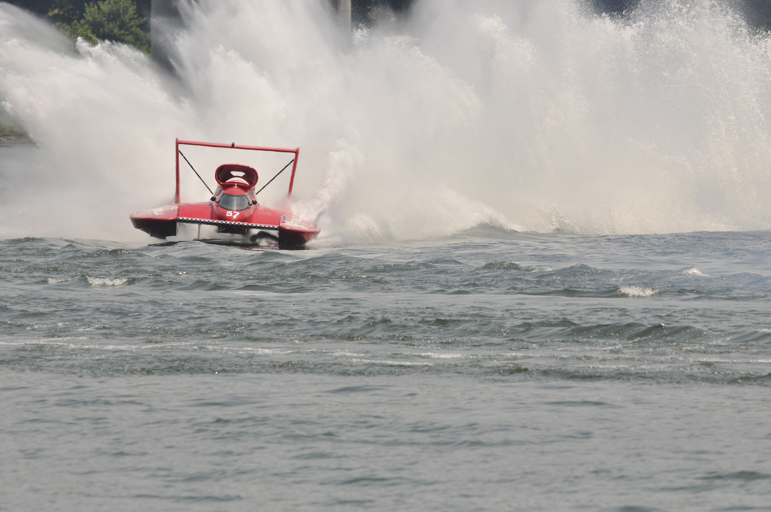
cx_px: 386
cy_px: 256
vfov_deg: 2.3
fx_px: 12834
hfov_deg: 3.4
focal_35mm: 600
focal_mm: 400
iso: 200
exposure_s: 1/1000
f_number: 8
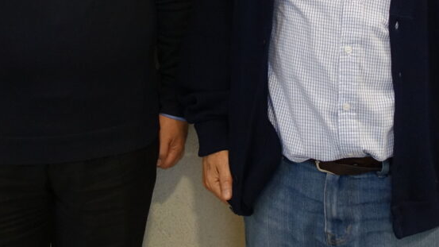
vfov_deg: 9.6
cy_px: -210
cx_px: 98
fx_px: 1397
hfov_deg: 17.7
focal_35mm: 120
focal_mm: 12.2
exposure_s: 1/40
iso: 400
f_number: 2.8
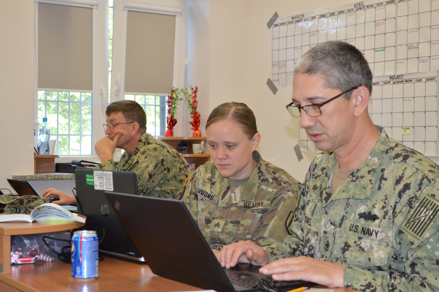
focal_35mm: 60
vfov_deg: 22.6
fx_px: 731
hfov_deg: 33.4
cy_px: 146
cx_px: 220
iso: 720
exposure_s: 1/60
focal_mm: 40
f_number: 5.3
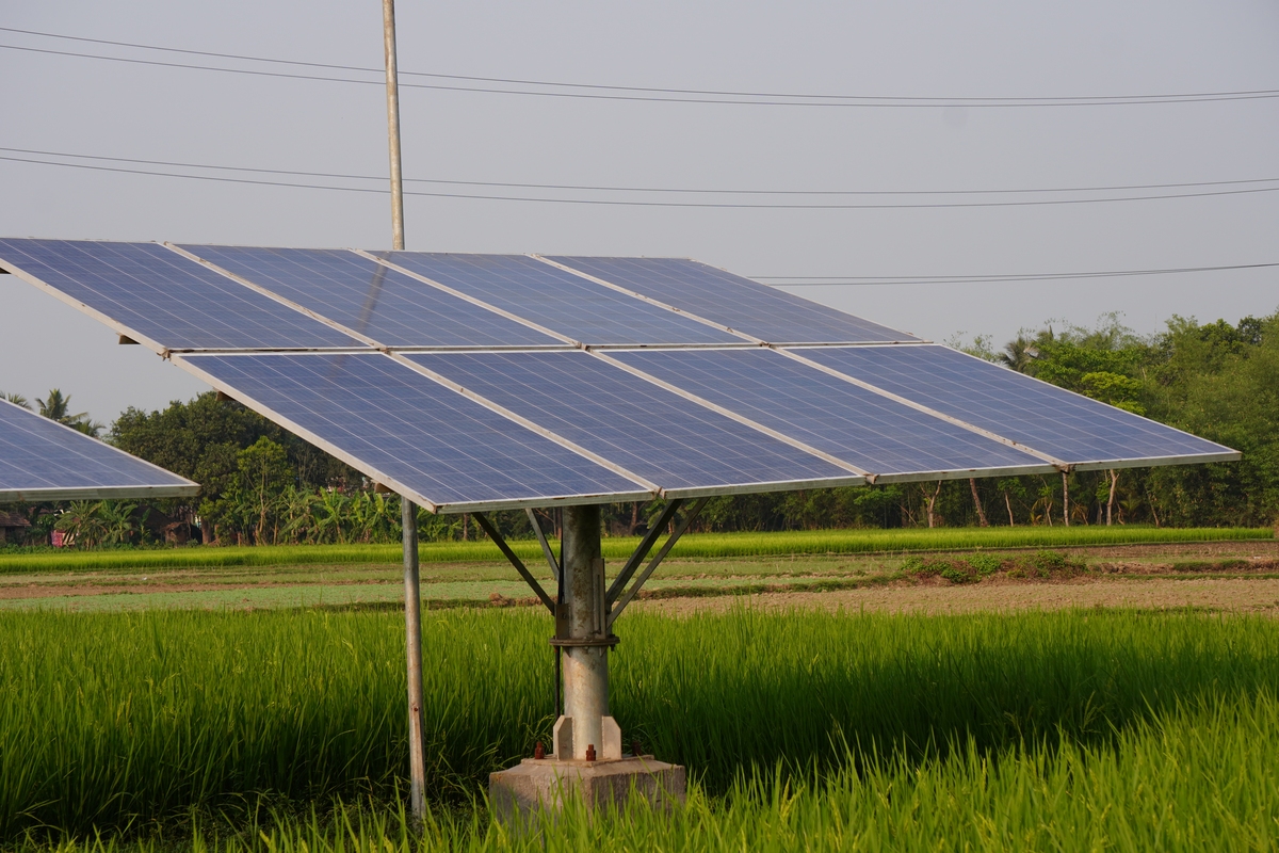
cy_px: 426
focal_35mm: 92
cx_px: 640
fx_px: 3251
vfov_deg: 14.9
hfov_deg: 22.3
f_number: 8
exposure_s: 1/160
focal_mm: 61
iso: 100
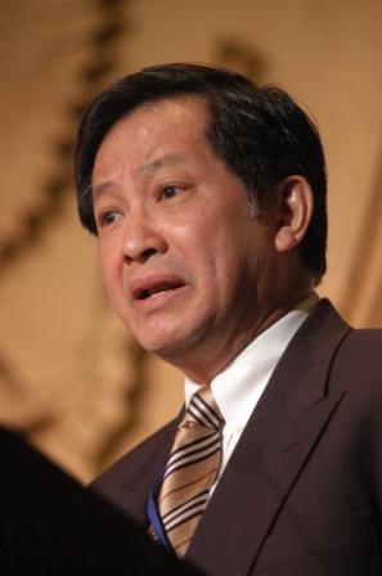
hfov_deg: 5.4
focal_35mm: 255
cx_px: 191
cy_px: 288
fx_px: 4074
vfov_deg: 8.1
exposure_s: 1/250
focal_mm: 170
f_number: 2.8
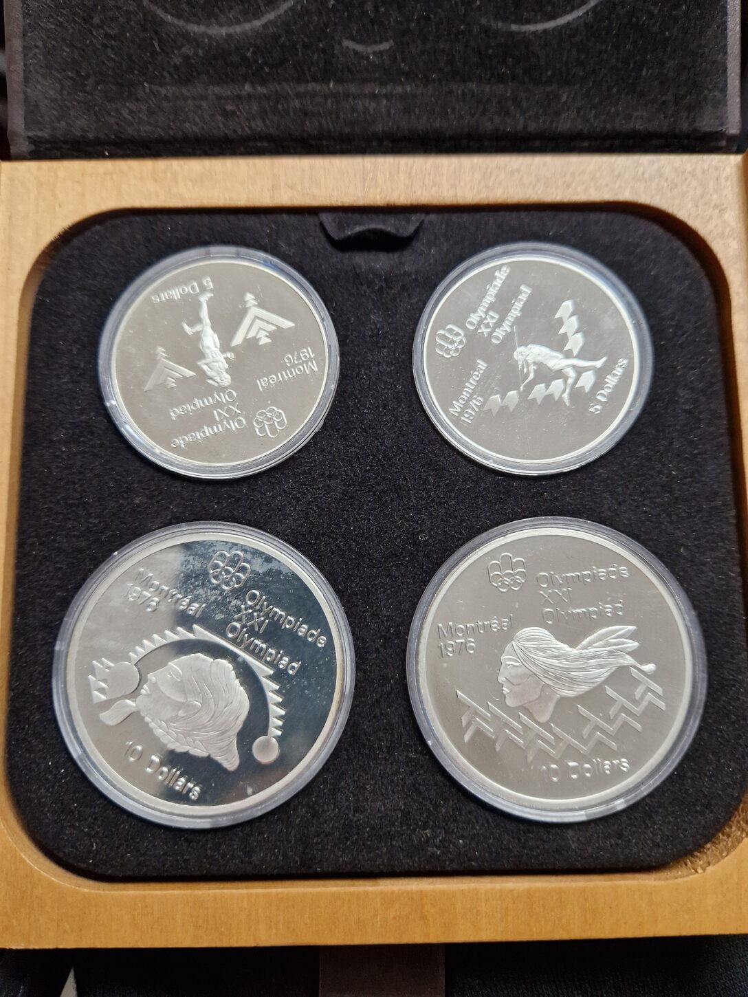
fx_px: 662
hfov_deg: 58.9
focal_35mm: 23
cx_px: 374
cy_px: 498
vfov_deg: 73.9
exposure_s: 1/100
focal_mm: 5.4
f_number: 1.8
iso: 320
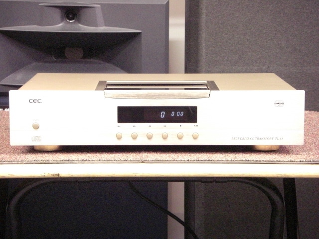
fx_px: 958
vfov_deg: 14.2
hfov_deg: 18.9
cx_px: 160
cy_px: 120
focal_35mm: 104
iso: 800
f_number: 4.2
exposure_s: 1/15
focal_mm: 17.3
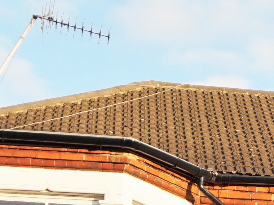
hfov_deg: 7.5
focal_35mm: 258
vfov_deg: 5.6
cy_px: 494
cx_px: 413
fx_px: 2042
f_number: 8
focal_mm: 29
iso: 100
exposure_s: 1/80
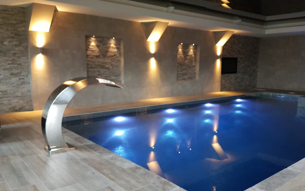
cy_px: 105
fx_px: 249
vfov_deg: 41.8
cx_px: 160
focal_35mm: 30
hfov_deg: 62.9
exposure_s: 1/25
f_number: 1.7
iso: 200
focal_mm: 4.2
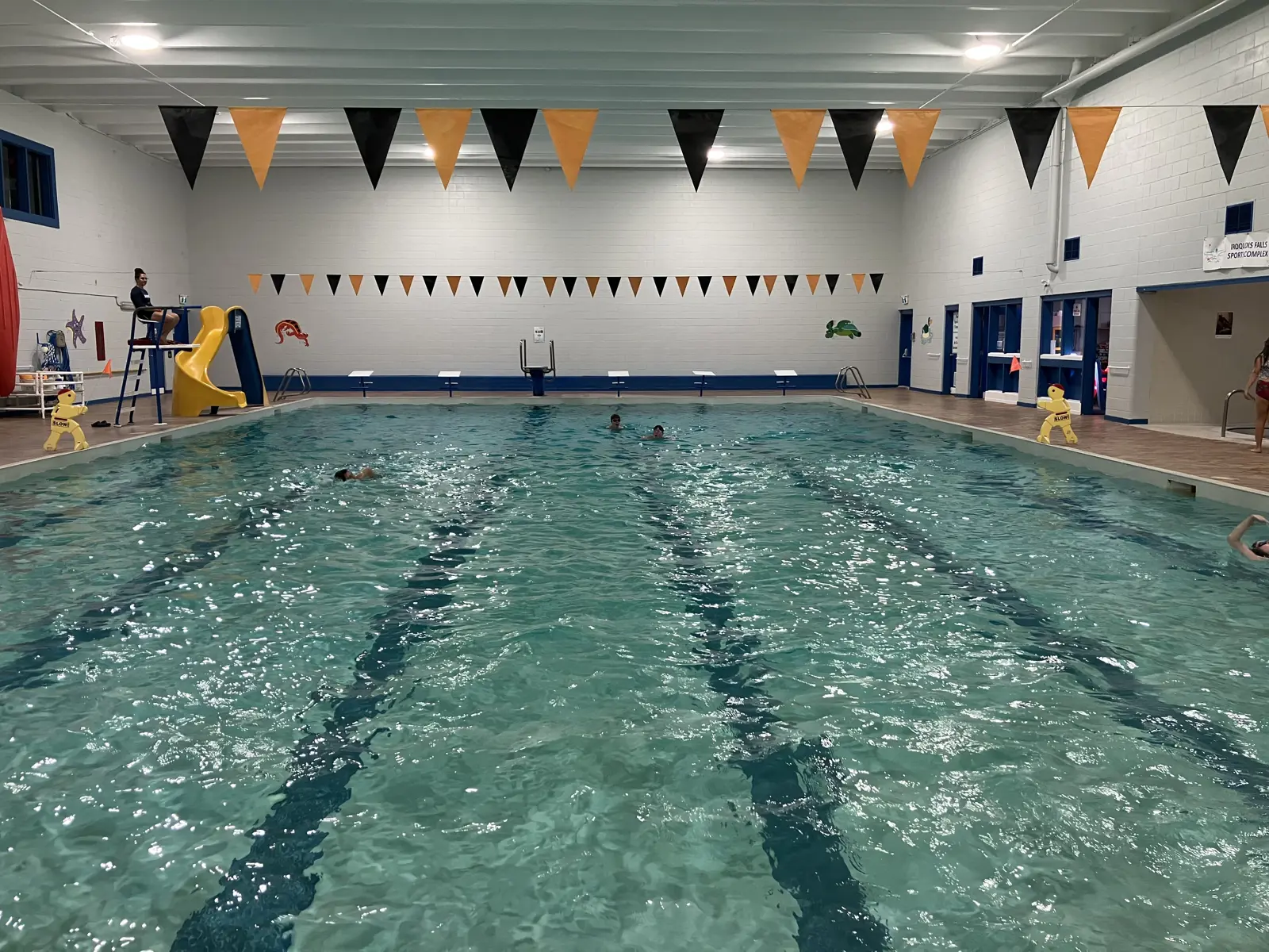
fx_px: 1026
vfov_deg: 49.7
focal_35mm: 28
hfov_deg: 63.4
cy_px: 476
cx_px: 634
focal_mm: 3.99
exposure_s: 1/60
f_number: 1.8
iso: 64
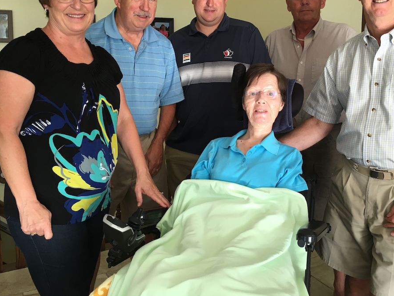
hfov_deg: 47.6
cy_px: 97
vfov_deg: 36.4
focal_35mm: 39
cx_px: 231
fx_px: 444
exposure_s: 1/40
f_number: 2.2
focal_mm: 4.15
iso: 25
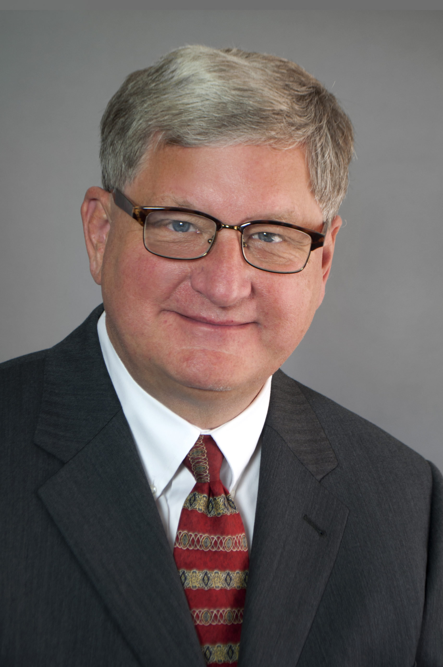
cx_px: 222
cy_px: 334
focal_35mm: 82
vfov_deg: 24.6
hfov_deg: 16.5
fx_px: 1527
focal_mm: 55
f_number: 5.6
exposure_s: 1/20
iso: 200
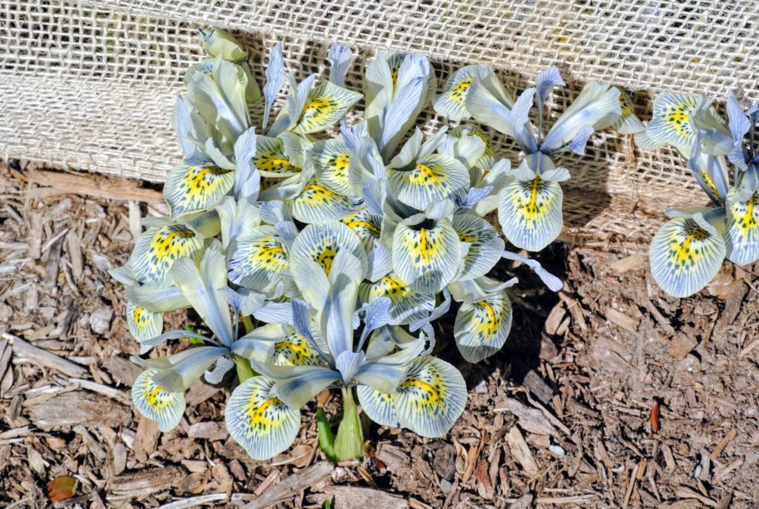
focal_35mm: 224
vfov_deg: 6.2
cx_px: 380
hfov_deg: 9.2
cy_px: 254
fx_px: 4729
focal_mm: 83.2
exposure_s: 1/640
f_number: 6.3
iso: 100
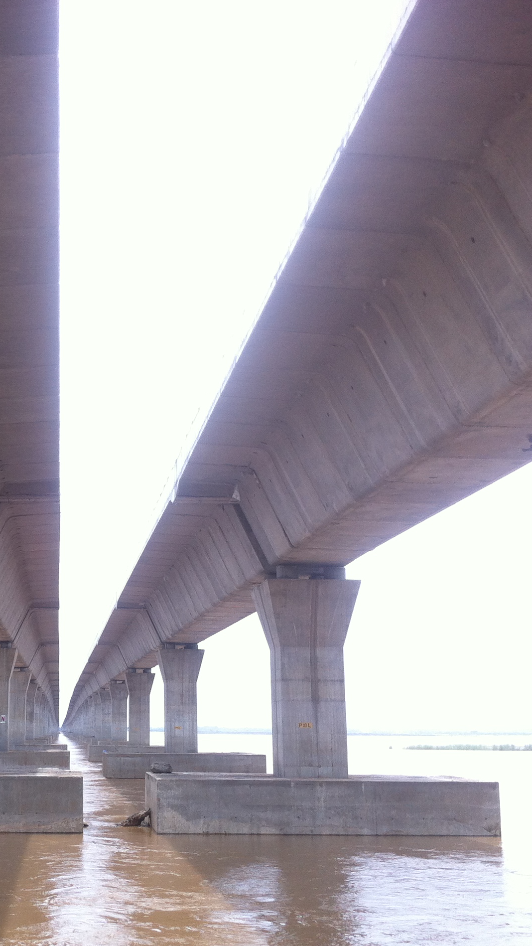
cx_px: 82
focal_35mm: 52
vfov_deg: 39.9
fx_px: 1304
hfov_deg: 22.6
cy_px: 481
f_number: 2.8
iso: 80
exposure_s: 1/591
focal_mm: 3.85
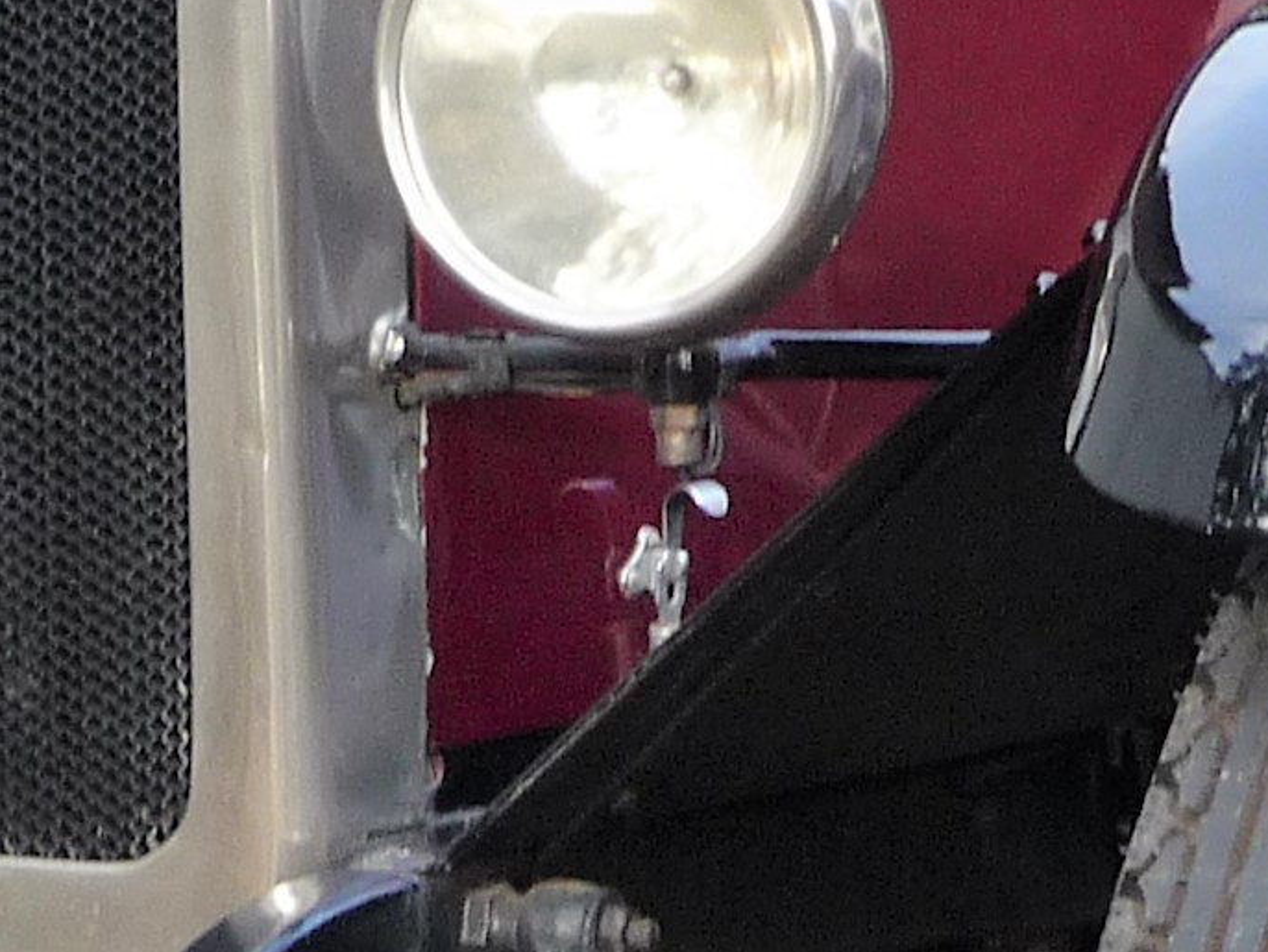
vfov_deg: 8.1
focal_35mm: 184
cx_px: 398
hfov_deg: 10.7
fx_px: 6742
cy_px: 510
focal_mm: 6.7
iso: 100
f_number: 3.9
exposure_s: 1/80
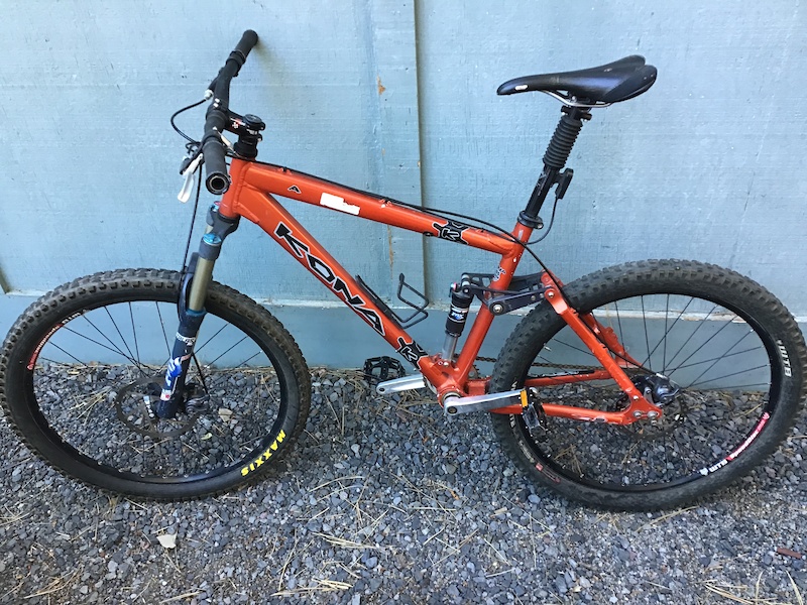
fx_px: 723
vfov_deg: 45.4
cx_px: 404
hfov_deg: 58.4
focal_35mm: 31
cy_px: 302
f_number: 2.4
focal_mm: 3.3
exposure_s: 1/30
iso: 50
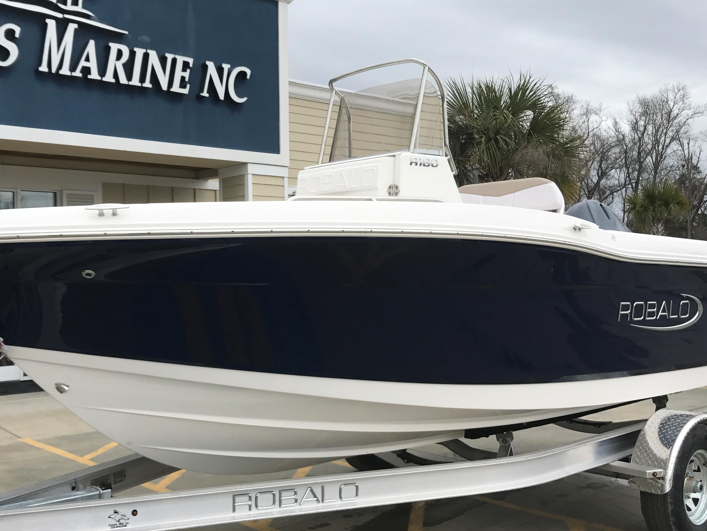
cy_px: 281
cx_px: 296
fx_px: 817
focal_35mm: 40
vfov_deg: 36.0
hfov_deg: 46.6
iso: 20
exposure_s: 1/563
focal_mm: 3.99
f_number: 1.8
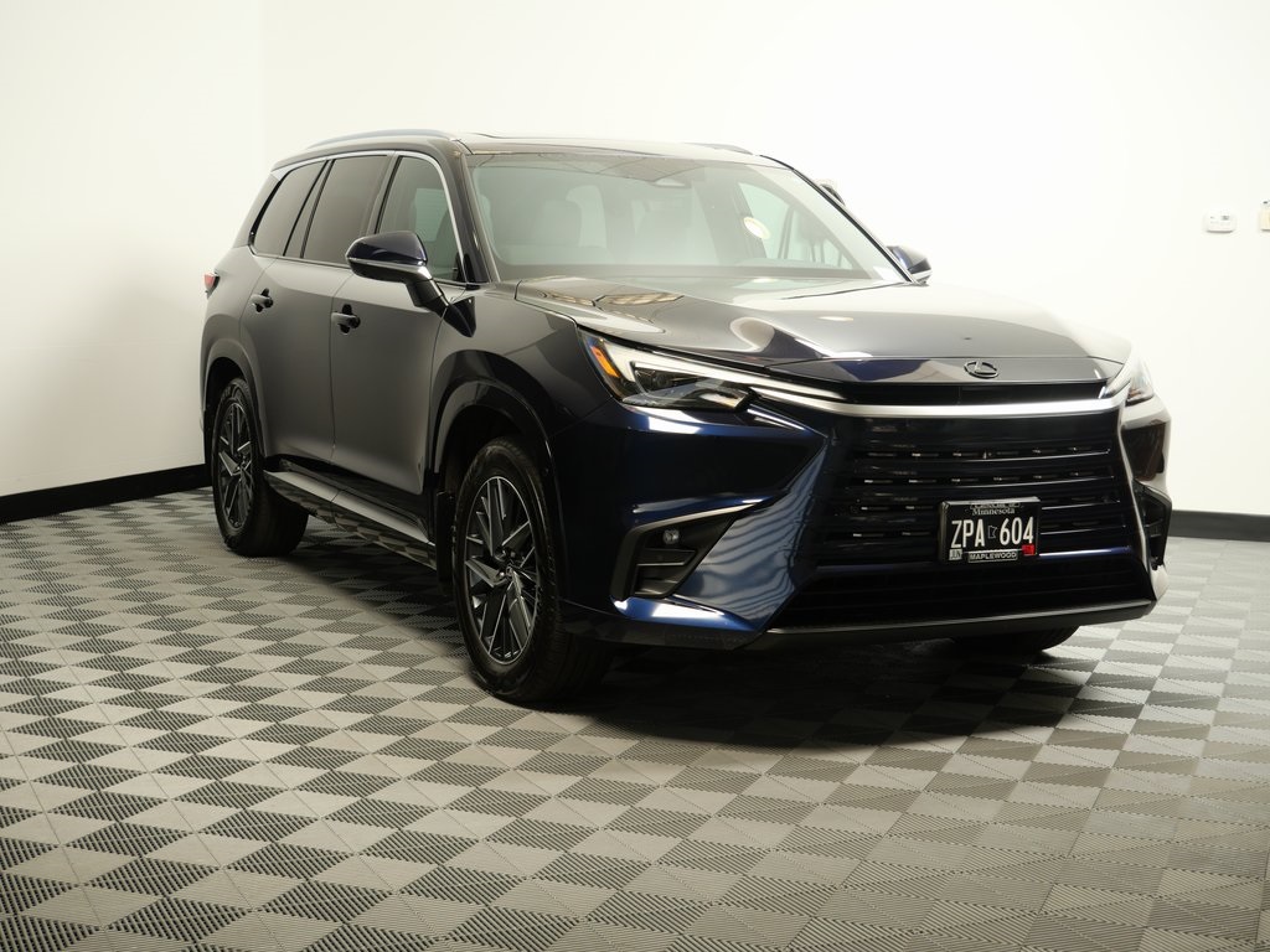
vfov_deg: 29.1
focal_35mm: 50
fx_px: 1834
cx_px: 635
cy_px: 476
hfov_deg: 38.2
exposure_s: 1/200
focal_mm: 25
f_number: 4.5
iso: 250
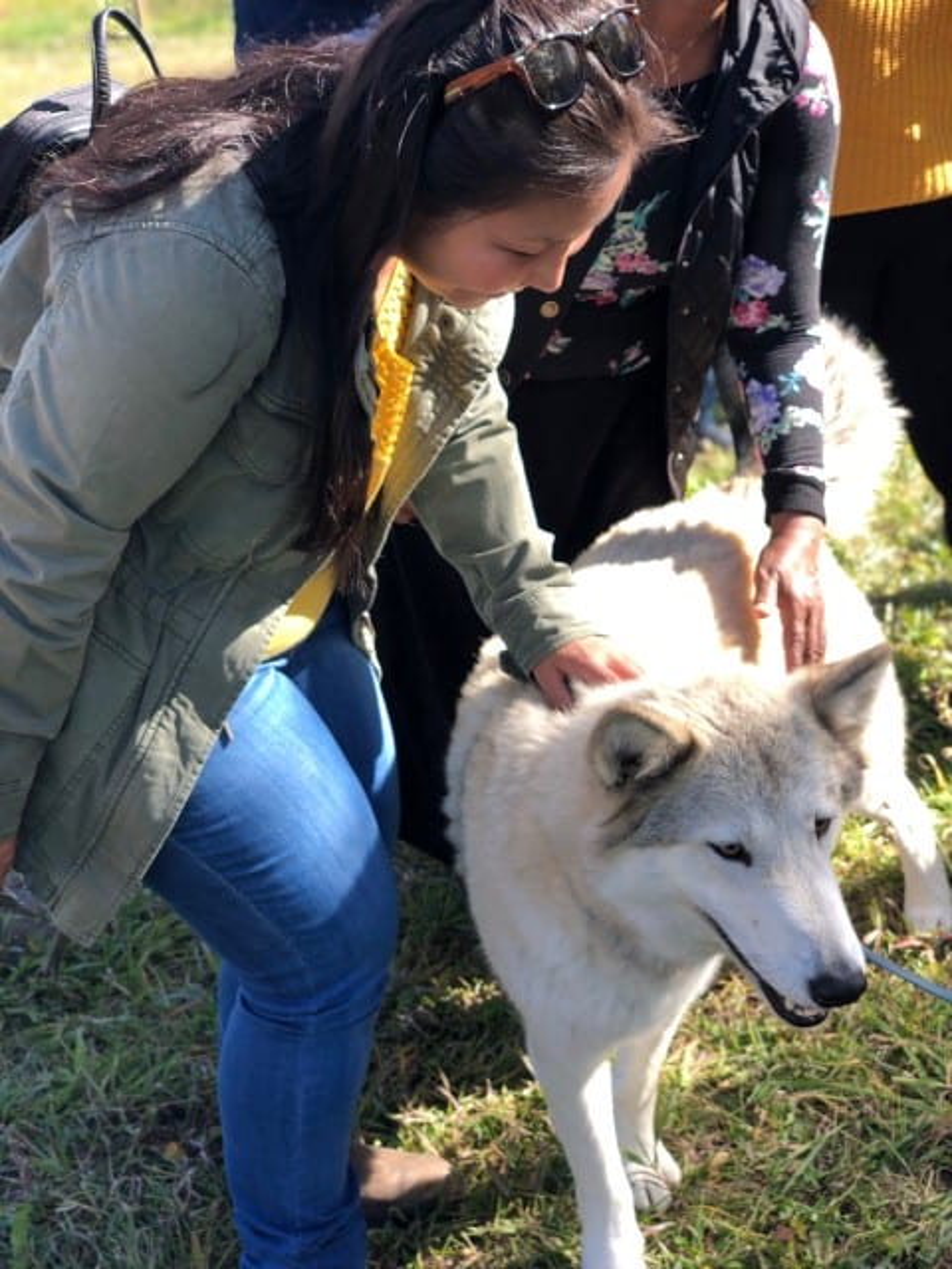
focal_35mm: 52
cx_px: 476
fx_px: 1907
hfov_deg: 28.0
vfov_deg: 36.8
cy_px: 634
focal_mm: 6
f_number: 2.4
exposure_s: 1/136
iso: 16
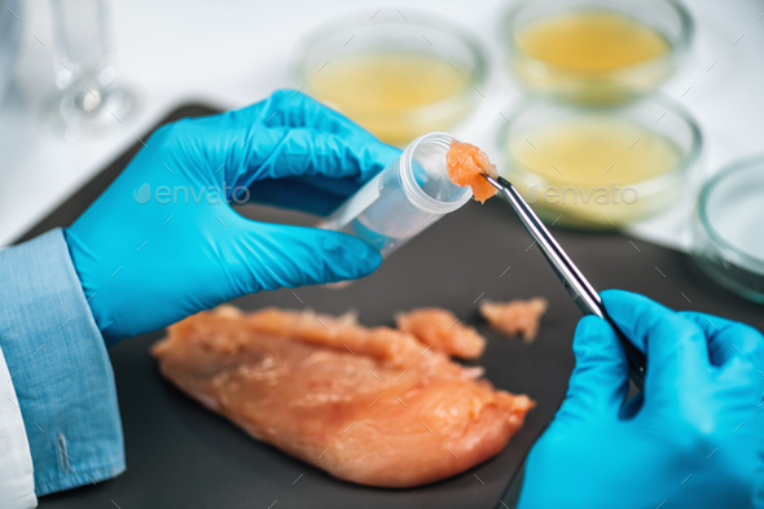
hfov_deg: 19.5
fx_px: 2228
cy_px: 254
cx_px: 382
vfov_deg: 13.0
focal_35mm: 105
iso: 64
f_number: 3.5
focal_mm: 105
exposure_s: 1/160
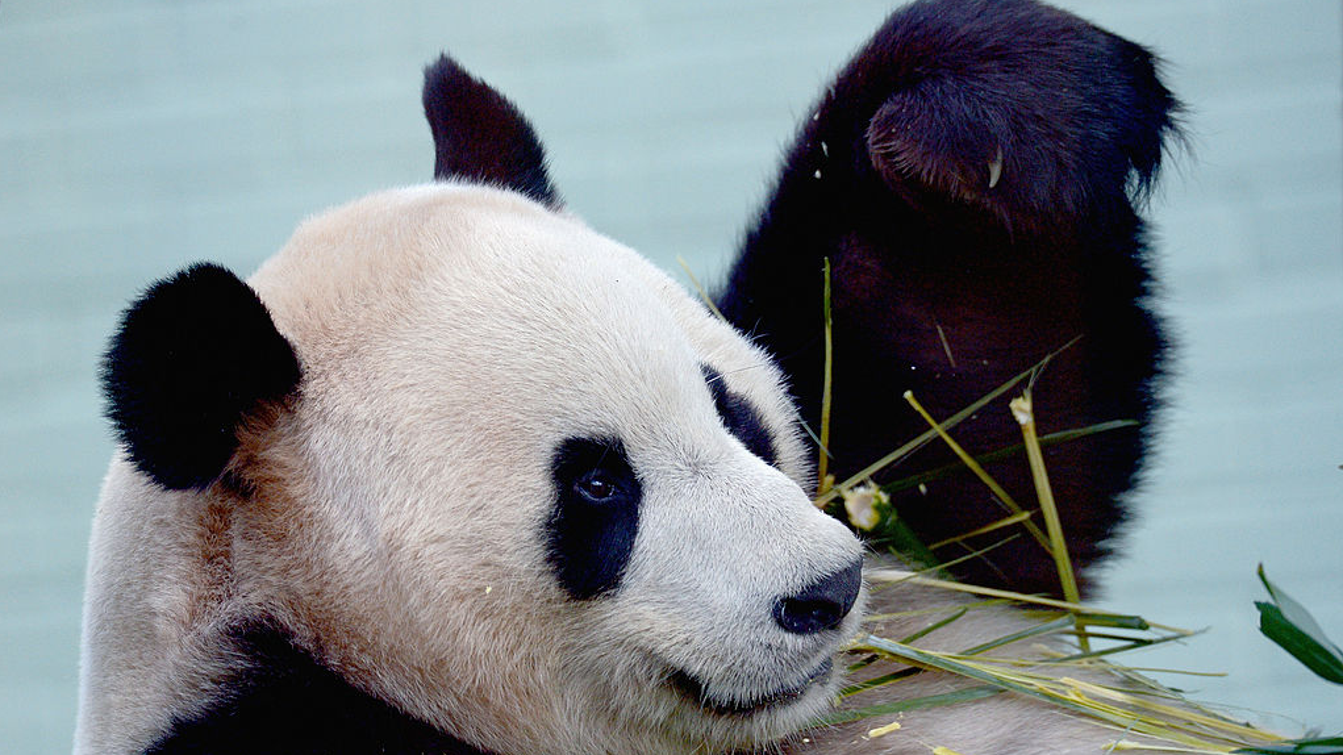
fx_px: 14955
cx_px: 671
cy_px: 430
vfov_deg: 2.9
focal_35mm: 420
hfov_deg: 5.1
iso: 900
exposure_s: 1/1000
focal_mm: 400
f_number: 5.6
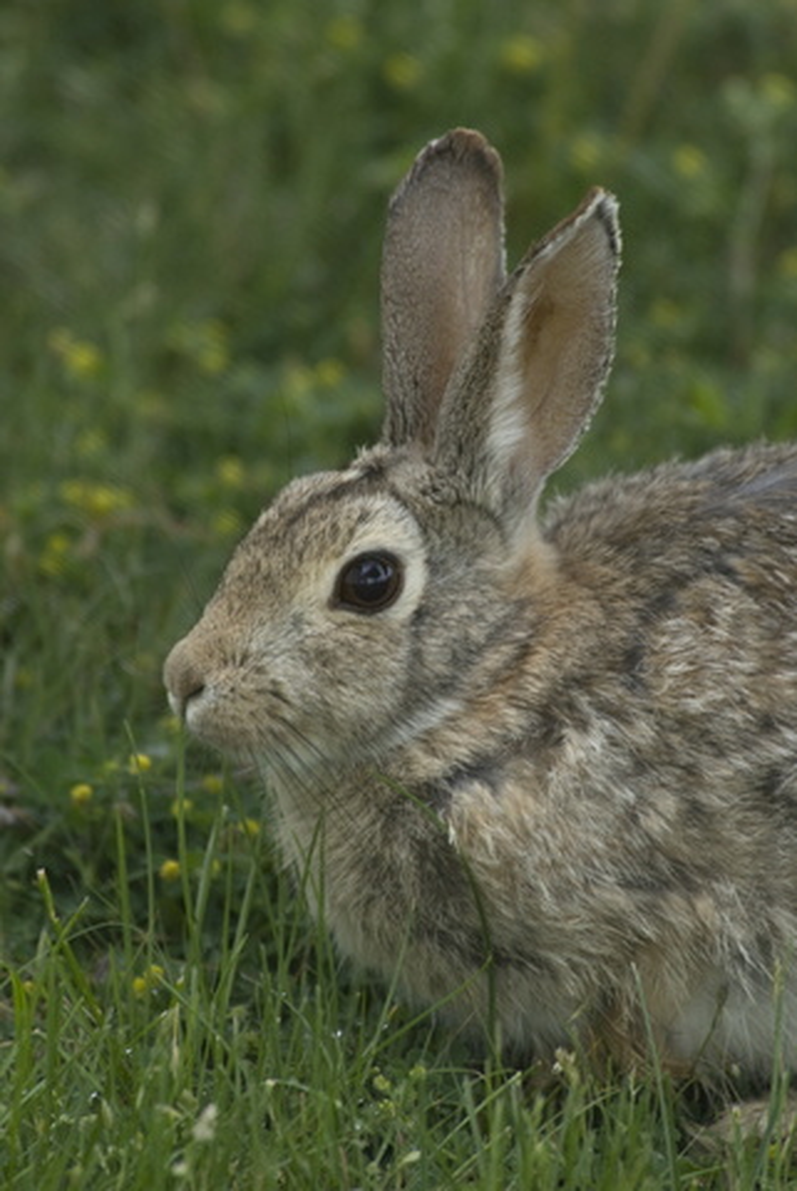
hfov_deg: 2.3
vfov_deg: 3.4
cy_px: 596
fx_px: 19880
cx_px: 398
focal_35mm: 600
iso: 400
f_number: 5.6
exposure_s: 1/45
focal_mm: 400
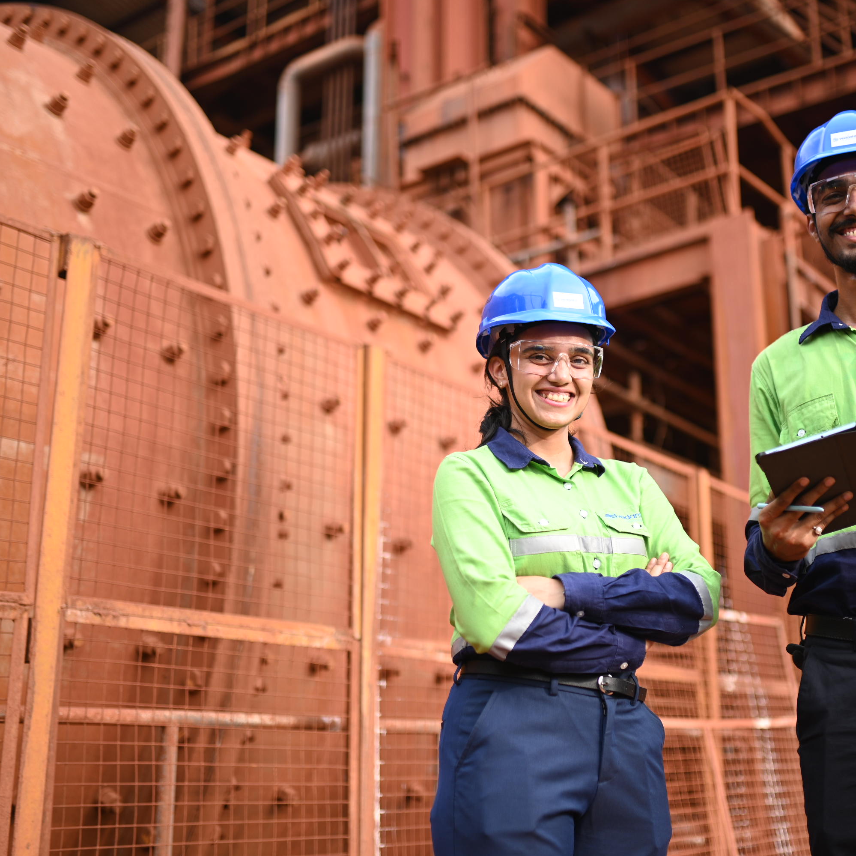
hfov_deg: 37.4
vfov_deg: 37.6
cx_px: 525
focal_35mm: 45
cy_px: 426
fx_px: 1259
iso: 100
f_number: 1.4
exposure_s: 1/800
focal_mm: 35
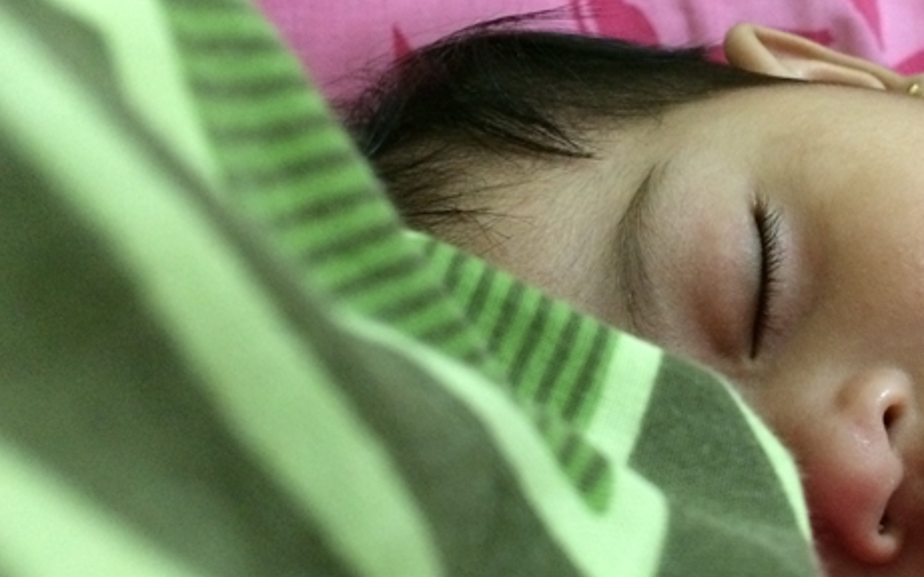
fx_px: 1259
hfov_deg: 38.9
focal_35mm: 50
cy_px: 271
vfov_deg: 25.8
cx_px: 726
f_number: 2.2
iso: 500
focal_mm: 4.15
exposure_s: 1/17
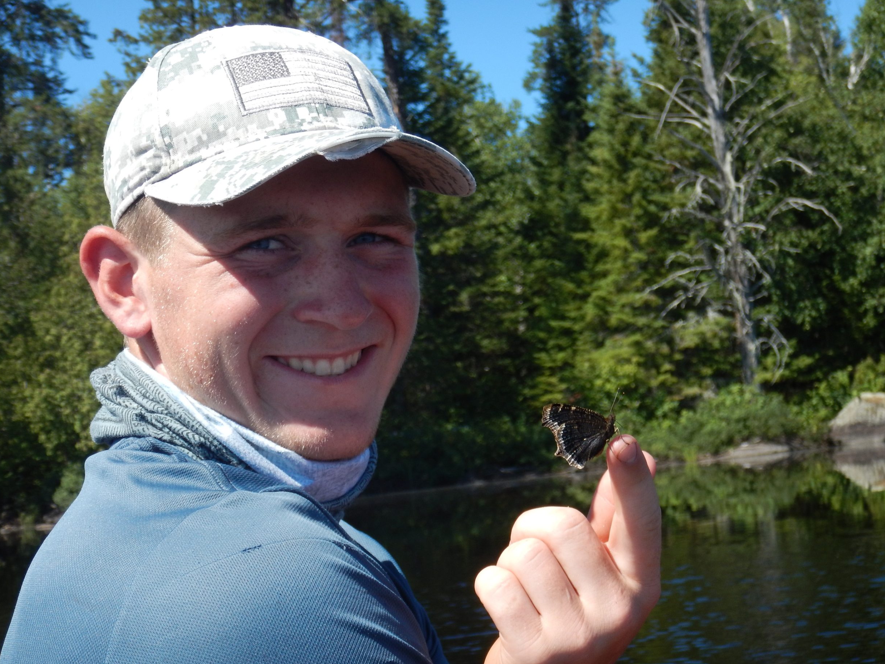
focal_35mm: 64
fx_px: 1636
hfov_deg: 30.3
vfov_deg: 22.9
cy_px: 348
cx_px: 427
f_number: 4.4
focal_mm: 11
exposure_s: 1/500
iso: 125
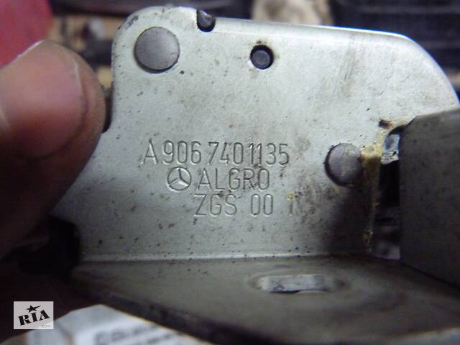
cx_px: 230
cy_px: 172
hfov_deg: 69.4
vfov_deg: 54.9
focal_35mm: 25
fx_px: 332
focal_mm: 4.5
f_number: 2.8
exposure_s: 1/50
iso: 800
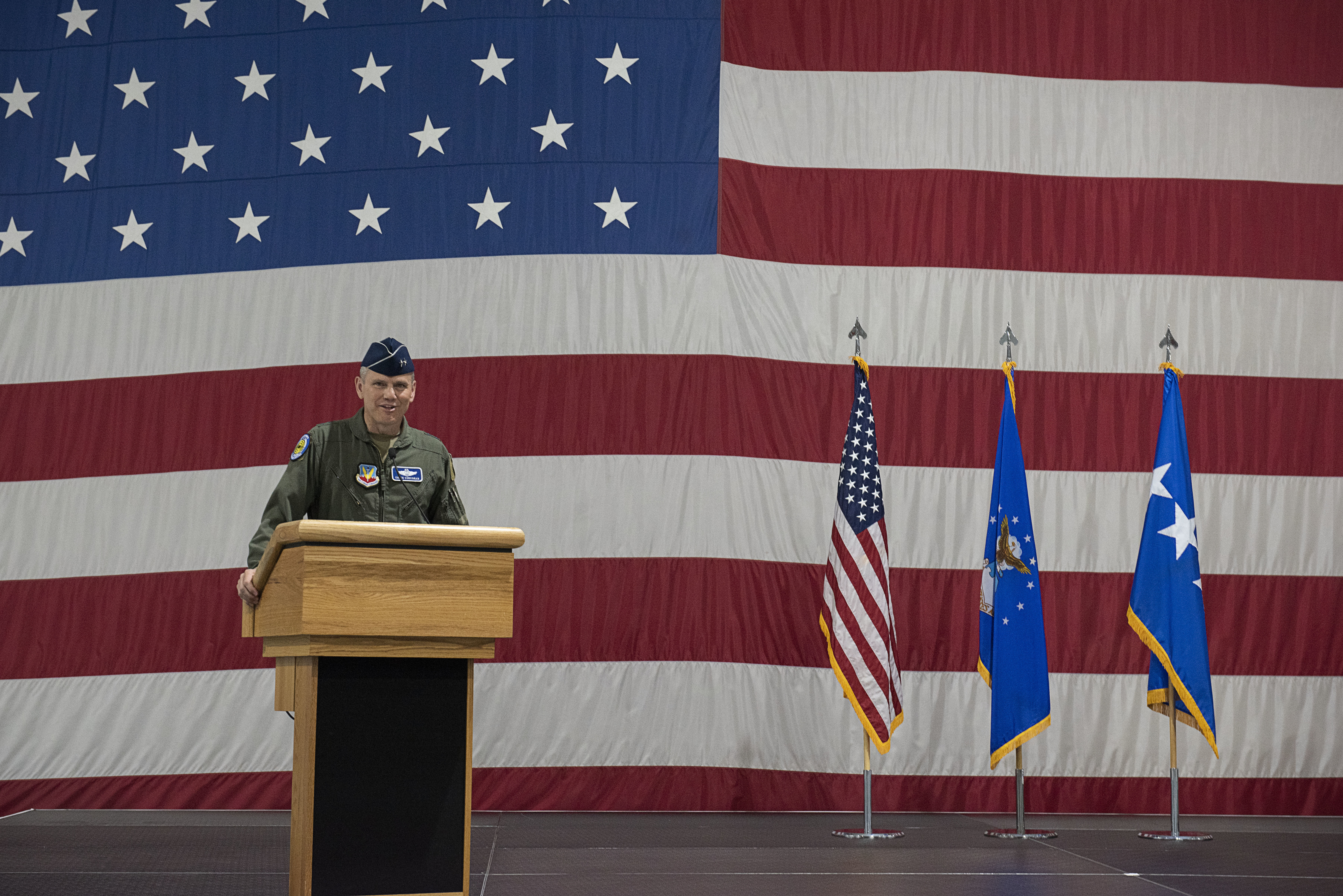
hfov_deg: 33.4
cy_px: 448
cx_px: 672
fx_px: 2239
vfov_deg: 22.6
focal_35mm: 60
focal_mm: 60
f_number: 6.3
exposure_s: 1/80
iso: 1000
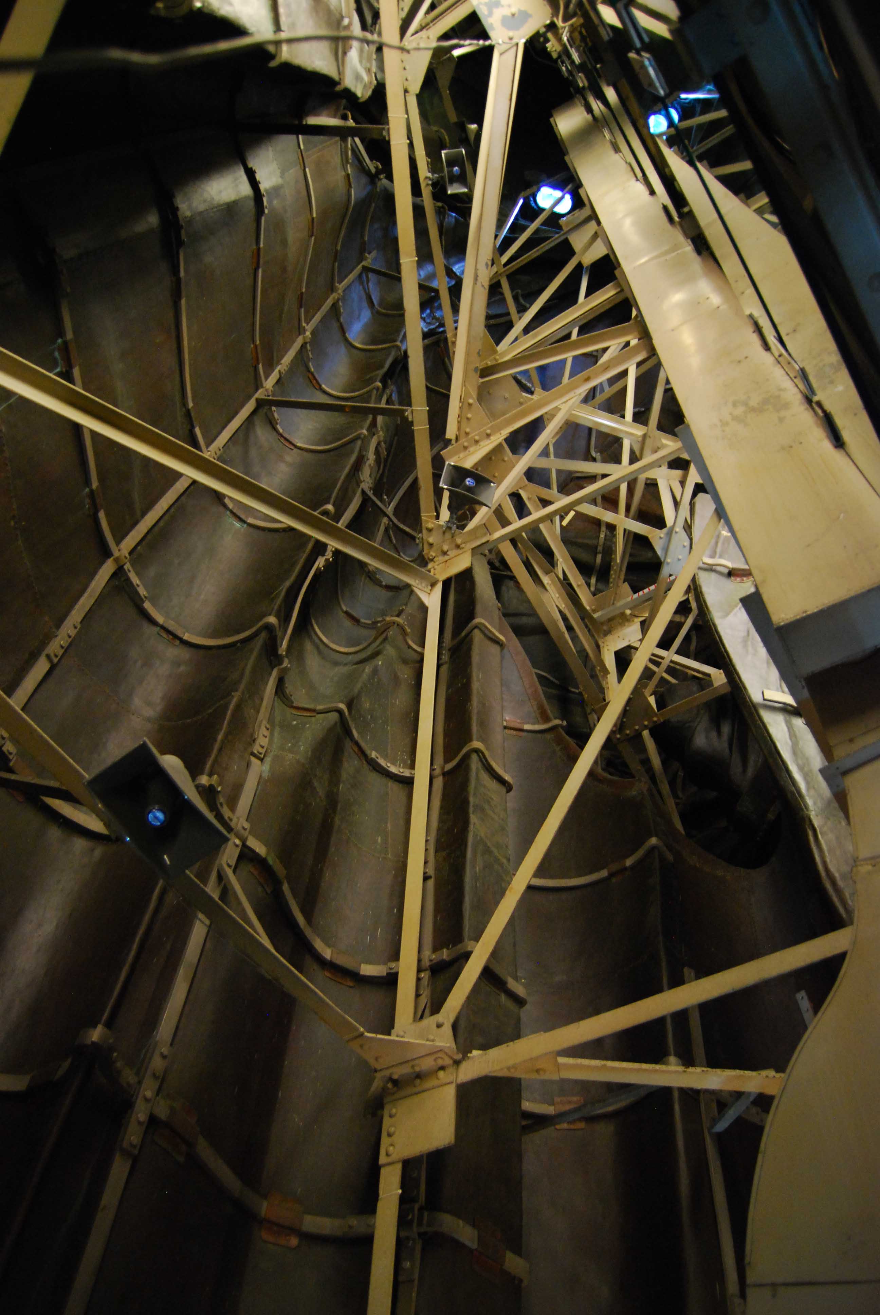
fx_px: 2084
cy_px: 658
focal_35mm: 57
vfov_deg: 35.0
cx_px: 440
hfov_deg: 23.8
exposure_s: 1/6
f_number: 5
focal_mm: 38
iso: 800
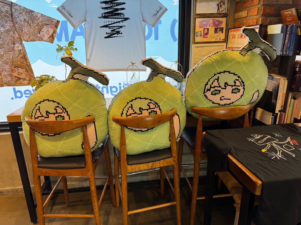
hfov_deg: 71.6
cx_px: 150
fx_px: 209
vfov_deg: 56.8
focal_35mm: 24
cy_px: 112
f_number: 1.78
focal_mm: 6.76
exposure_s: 1/60
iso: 125
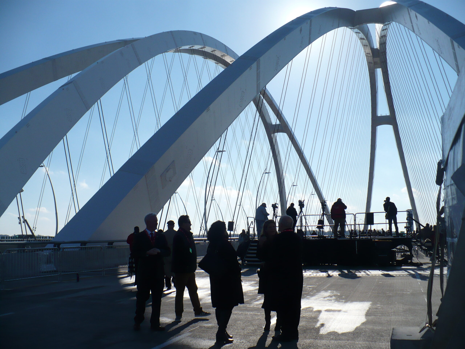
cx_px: 232
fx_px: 497
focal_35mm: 37
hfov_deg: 50.1
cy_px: 174
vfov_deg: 38.7
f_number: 8
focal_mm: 6.1
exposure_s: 1/500
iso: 100
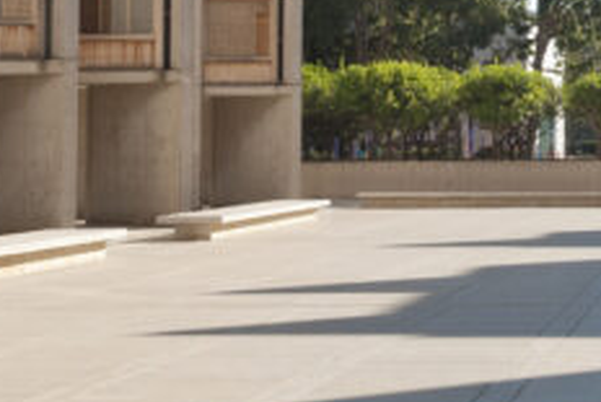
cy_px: -9
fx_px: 2188
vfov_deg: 10.4
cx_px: 728
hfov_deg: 15.1
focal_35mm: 131
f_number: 11
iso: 200
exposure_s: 1/180
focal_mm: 38
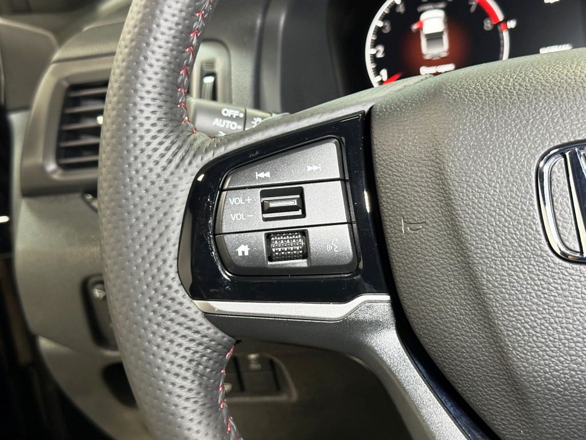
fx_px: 813
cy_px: 220
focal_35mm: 48
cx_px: 293
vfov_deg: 30.3
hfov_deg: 39.7
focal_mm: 6.86
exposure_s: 1/30
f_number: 1.78
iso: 500
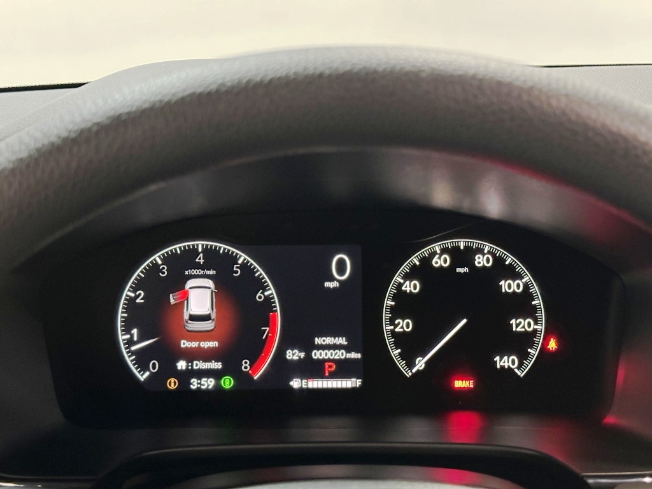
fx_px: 904
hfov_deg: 39.7
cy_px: 244
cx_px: 326
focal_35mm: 48
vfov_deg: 30.3
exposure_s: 1/24
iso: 640
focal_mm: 6.86
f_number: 1.78
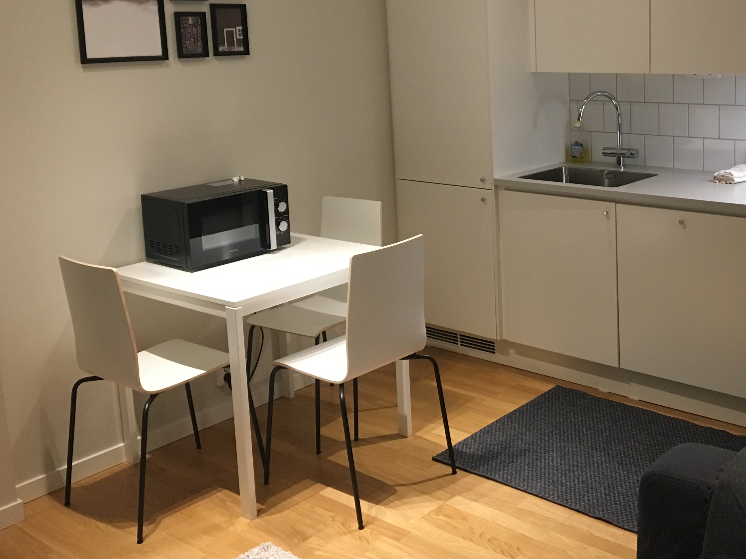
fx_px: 927
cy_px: 167
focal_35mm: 43
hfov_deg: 42.9
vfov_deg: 33.2
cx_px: 527
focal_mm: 4.15
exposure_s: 1/33
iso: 200
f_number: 2.2
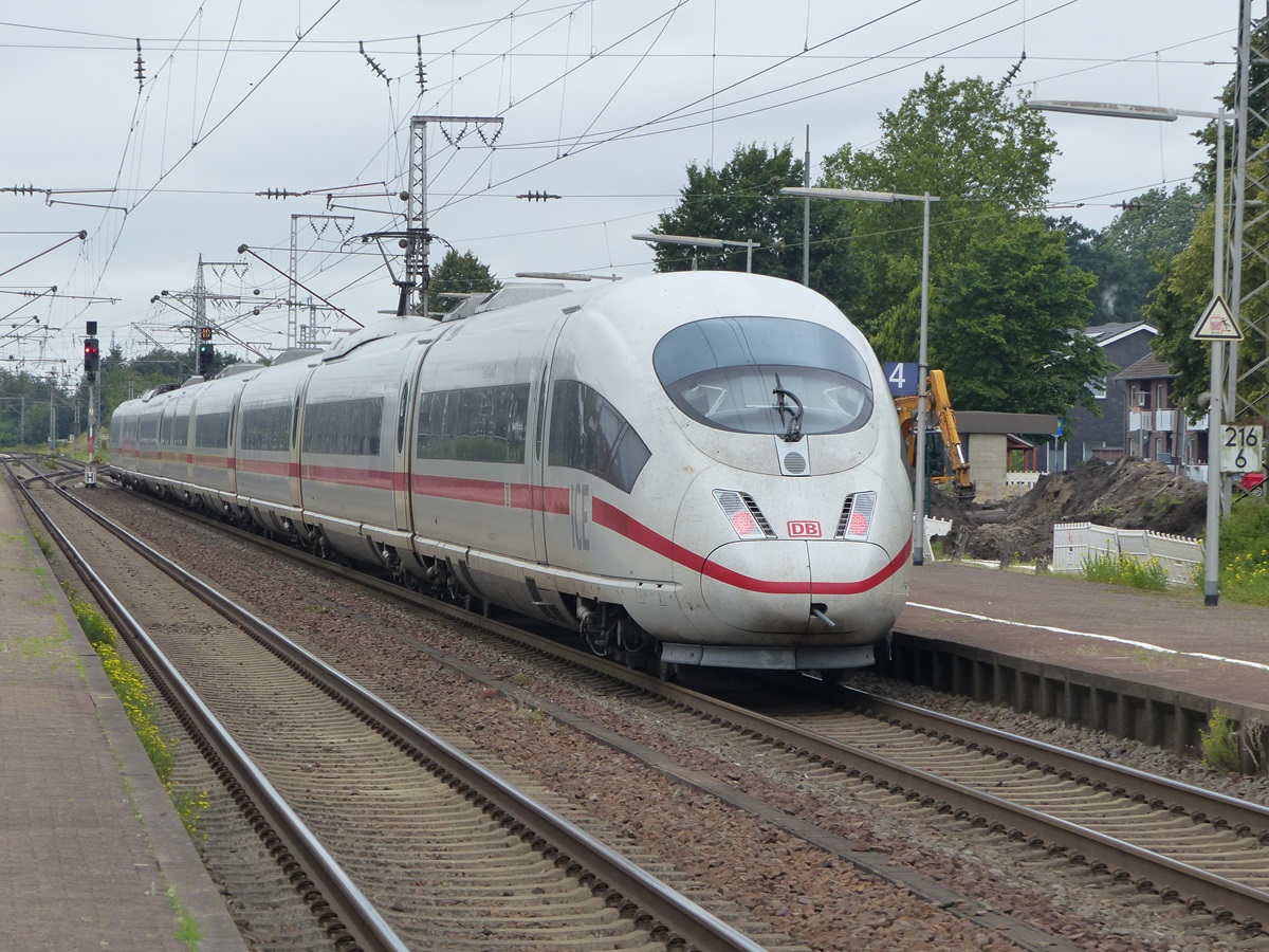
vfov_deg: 10.2
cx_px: 634
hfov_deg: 13.6
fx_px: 5316
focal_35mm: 145
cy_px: 476
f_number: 4
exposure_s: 1/320
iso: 160
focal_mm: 26.1
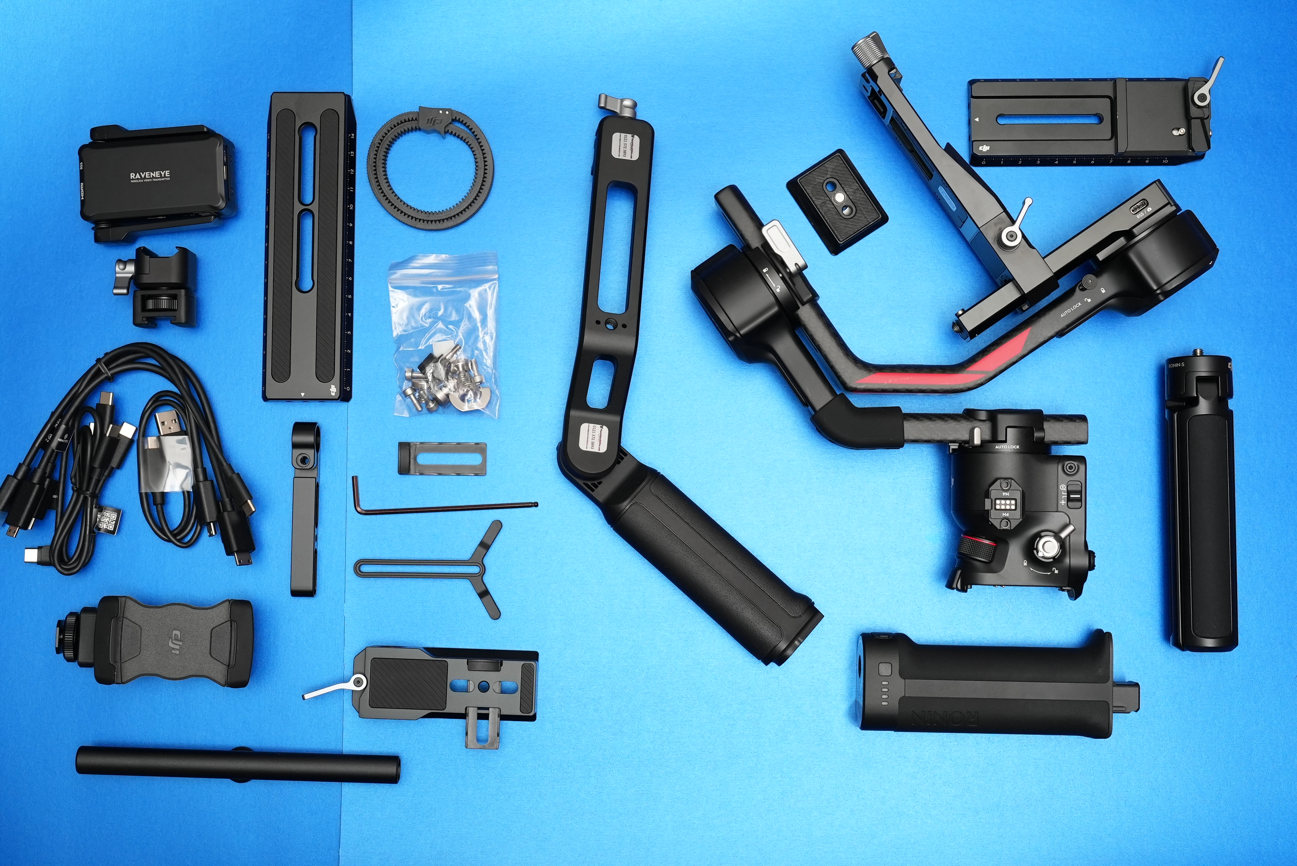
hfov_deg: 39.6
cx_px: 648
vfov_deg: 27.0
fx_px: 1802
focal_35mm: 50
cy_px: 433
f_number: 5
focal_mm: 50
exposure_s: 1/100
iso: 2500
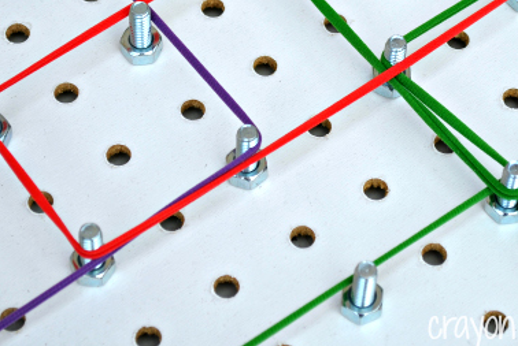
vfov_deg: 9.8
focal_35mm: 140
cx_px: 328
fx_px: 2015
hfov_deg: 14.6
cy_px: 75
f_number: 6.3
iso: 100
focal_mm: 55
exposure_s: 1/160
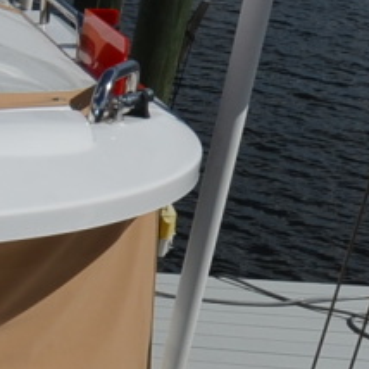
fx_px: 1170
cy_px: 385
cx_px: -387
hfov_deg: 14.6
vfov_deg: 17.4
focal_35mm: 97
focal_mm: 10
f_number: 11
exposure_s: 1/500
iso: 100
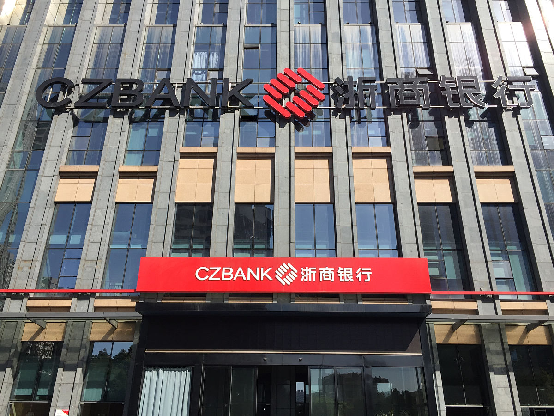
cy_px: 208
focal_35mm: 29
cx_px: 277
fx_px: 464
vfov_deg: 48.2
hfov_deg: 61.7
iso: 32
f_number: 2.2
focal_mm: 4.15
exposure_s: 1/1464
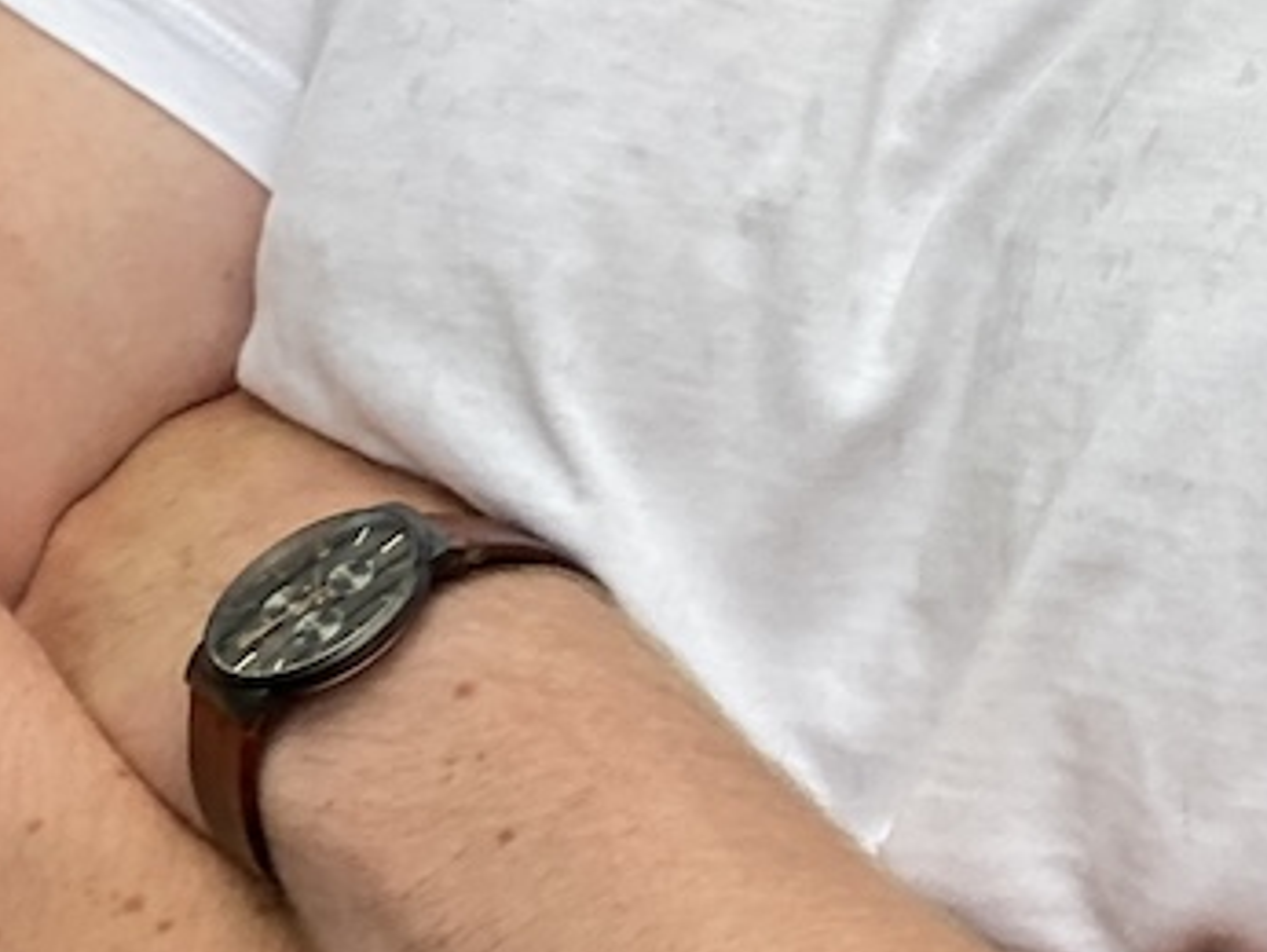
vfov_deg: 7.3
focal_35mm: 200
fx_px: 7325
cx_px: 1430
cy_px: -326
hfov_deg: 9.8
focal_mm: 6
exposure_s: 1/122
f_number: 2
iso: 32
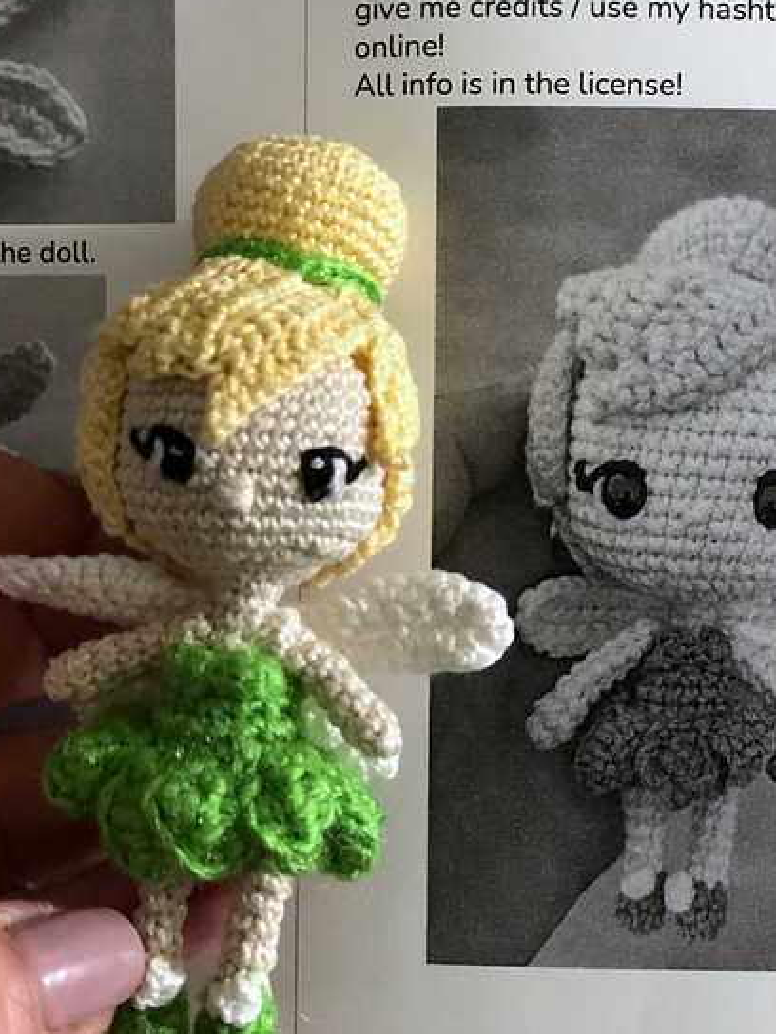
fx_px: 2003
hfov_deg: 21.9
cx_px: 434
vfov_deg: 29.0
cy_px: 555
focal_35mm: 67
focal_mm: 6.6
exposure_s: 1/30
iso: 500
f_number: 2.8
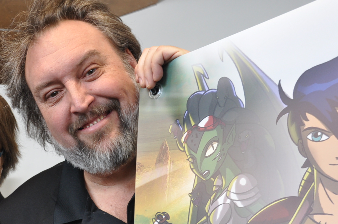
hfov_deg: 32.0
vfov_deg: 21.6
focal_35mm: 62
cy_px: 173
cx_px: 101
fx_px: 581
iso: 360
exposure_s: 1/30
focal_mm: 22
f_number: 5.6
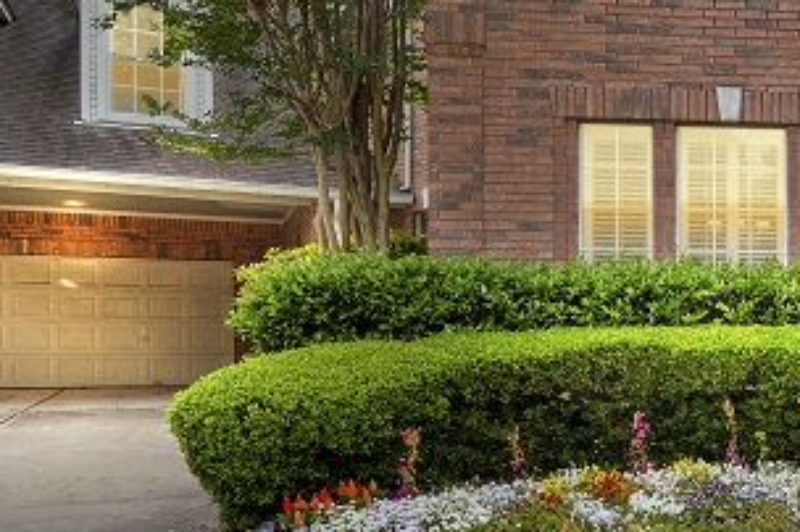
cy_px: -62
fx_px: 1021
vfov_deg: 26.7
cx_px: 874
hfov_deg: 36.4
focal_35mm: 46
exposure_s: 1/250
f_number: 8
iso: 400
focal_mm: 14
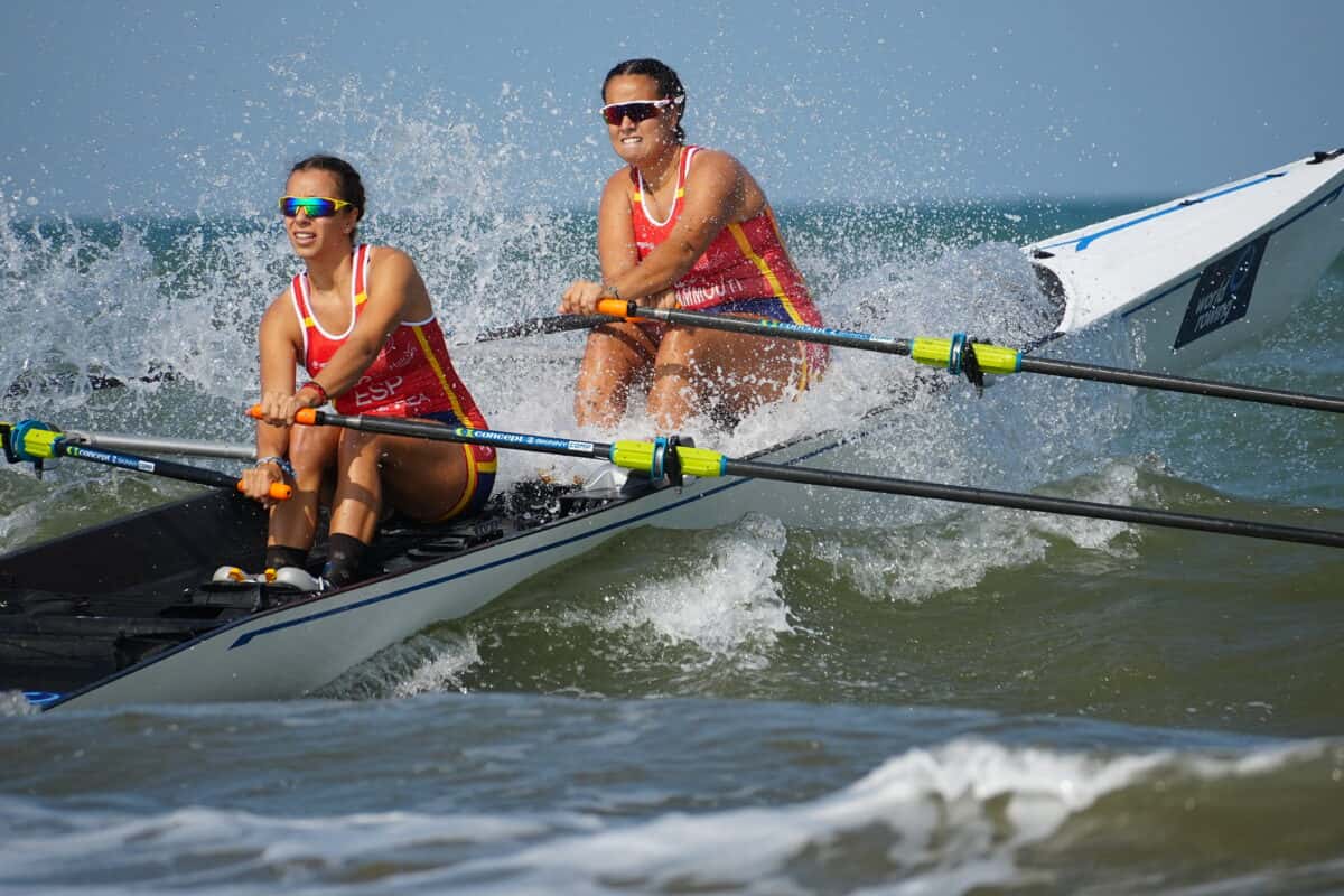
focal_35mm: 525
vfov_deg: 2.6
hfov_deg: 3.9
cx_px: 672
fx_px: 19598
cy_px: 448
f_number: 6.3
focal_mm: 350
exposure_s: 1/2000
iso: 320
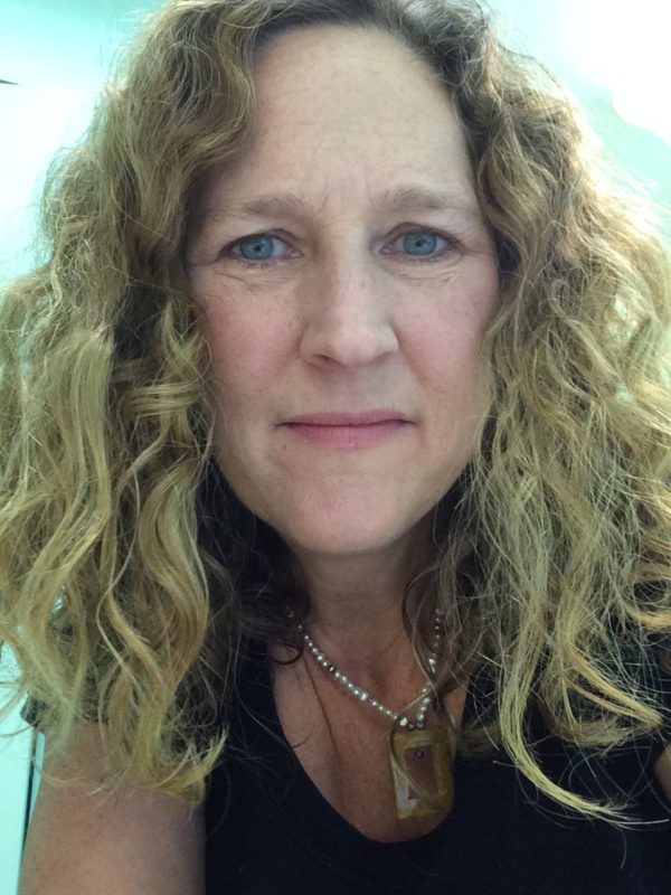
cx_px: 336
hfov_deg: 45.4
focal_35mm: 31
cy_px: 448
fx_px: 801
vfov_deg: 58.4
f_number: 2.4
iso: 200
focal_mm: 2.15
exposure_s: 1/30
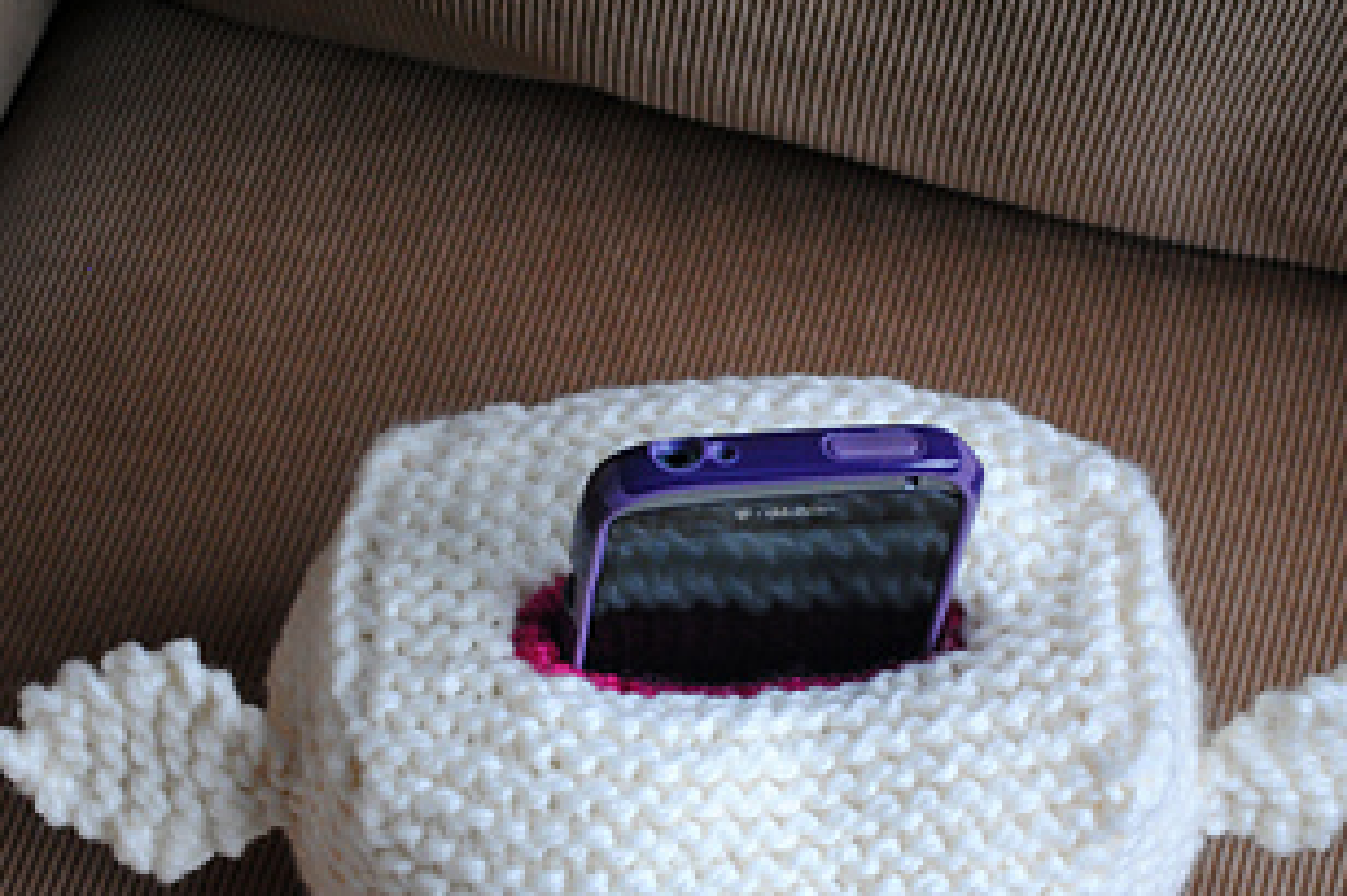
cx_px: 752
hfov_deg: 17.5
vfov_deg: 11.7
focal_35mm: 117
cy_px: 671
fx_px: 4375
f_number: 5.6
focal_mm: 48
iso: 640
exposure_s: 1/30
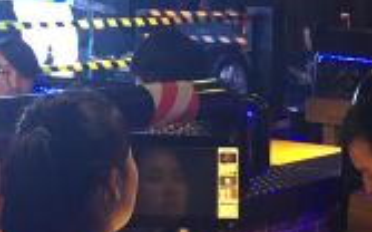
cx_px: 136
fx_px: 1307
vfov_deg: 10.0
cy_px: -6
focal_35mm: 129
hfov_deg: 16.2
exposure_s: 1/33
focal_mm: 4.15
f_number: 2.2
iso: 160
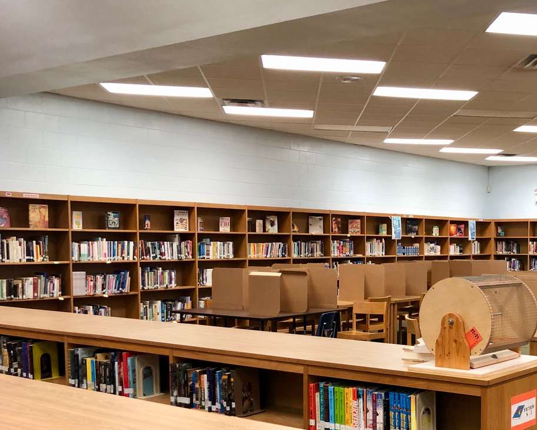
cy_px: 301
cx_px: 452
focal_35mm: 48
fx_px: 763
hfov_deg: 37.0
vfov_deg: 31.1
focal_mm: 4
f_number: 1.8
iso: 40
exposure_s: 1/30
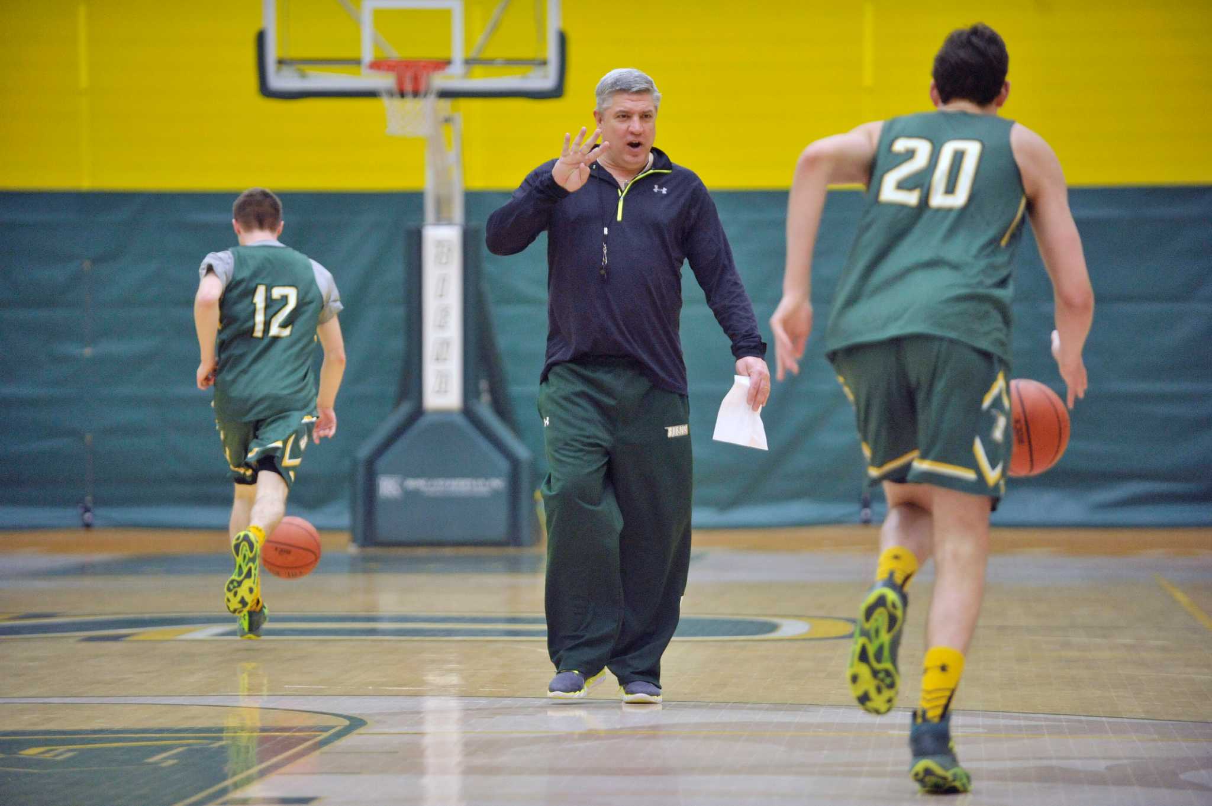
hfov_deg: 10.8
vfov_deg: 7.2
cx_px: 606
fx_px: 6391
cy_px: 403
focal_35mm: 190
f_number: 2.8
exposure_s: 1/800
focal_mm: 190
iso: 3200
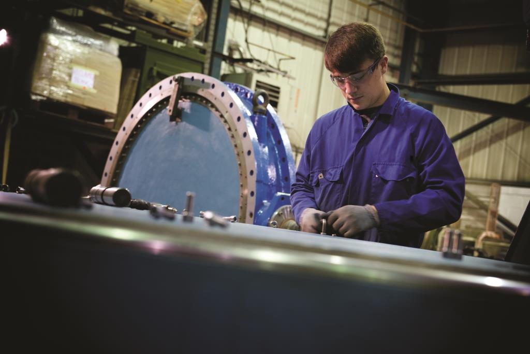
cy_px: 177
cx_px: 265
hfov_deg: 33.4
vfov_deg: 22.6
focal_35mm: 60
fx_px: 883
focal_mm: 60
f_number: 4.5
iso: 640
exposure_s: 1/20
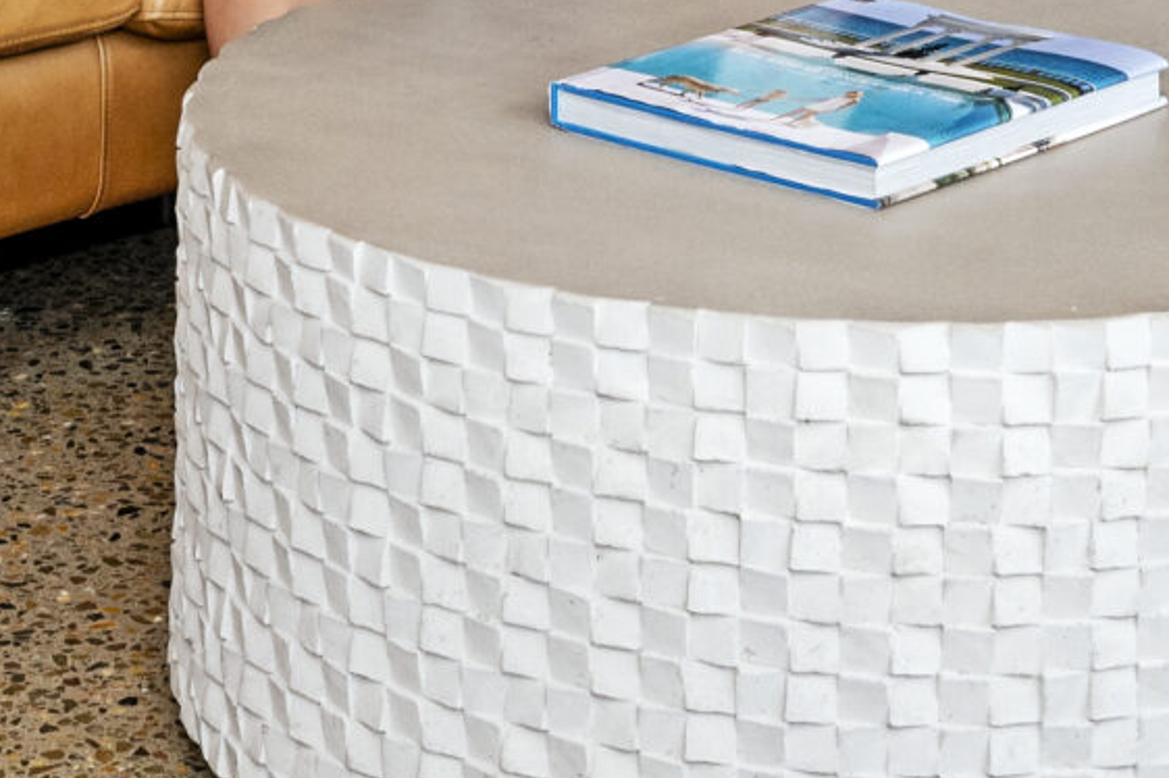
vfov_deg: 9.5
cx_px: 753
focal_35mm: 134
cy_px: -835
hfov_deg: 15.3
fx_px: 4358
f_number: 8
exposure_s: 1/100
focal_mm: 29.5
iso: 1250
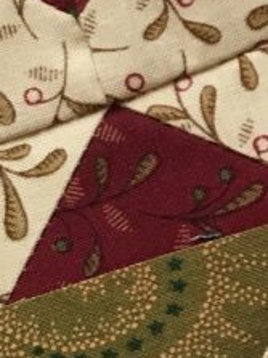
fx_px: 2067
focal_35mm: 200
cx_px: 655
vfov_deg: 9.9
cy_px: 82
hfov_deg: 7.0
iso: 25
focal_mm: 4.15
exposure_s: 1/30
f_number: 2.2
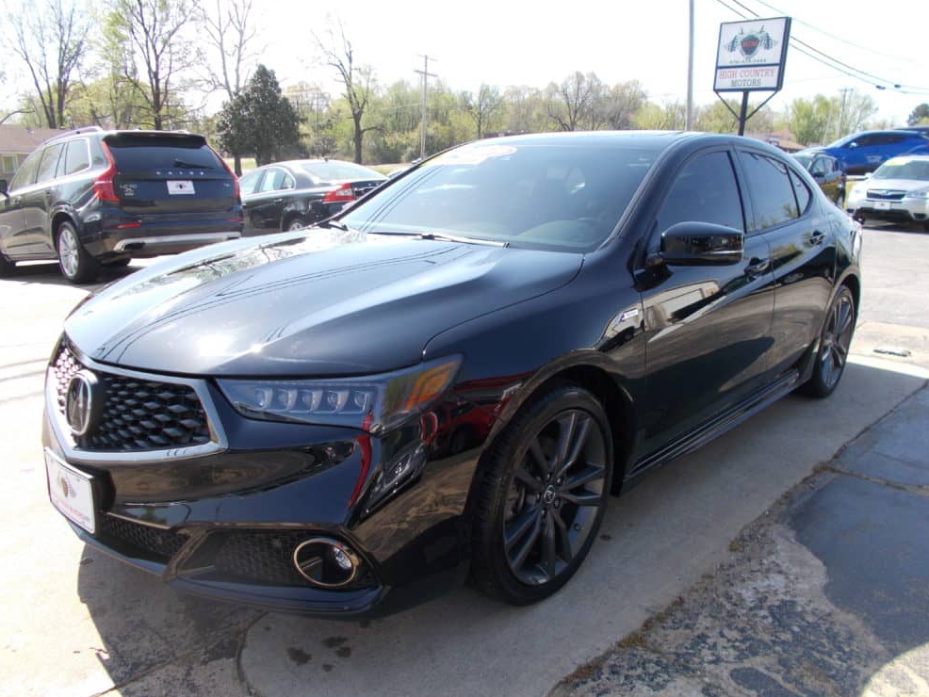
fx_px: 725
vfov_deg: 51.4
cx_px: 457
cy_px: 348
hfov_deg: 65.3
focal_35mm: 27
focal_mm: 4.6
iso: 80
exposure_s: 1/320
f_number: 3.2
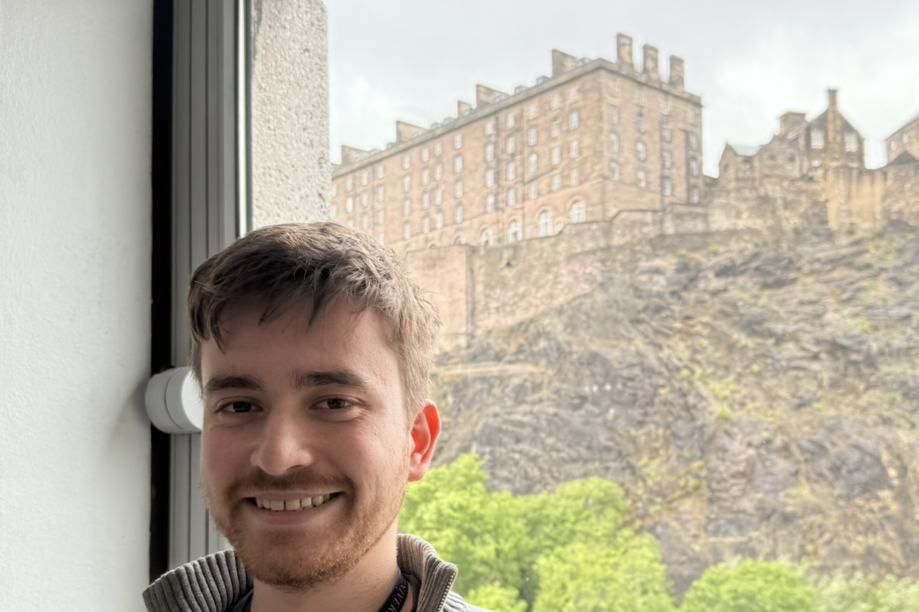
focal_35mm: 42
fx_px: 1072
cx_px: 532
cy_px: 429
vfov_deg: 31.5
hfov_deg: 46.2
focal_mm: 6.76
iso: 64
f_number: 1.78
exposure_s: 1/288
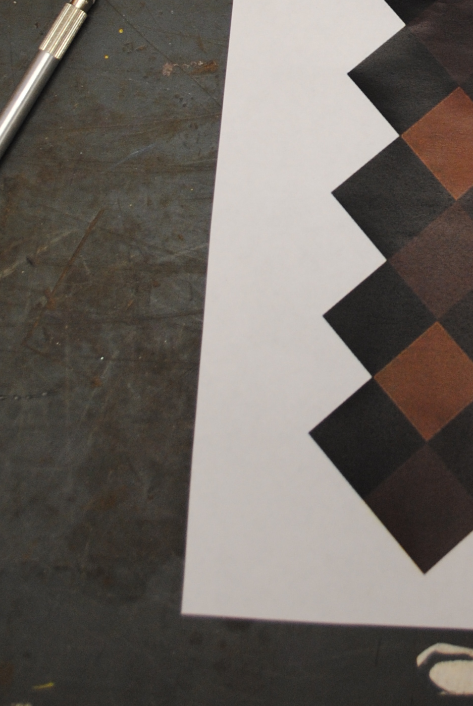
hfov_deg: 16.1
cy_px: -35
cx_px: 483
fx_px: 1631
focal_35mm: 83
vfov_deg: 23.2
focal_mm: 20
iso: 280
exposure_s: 1/30
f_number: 3.8
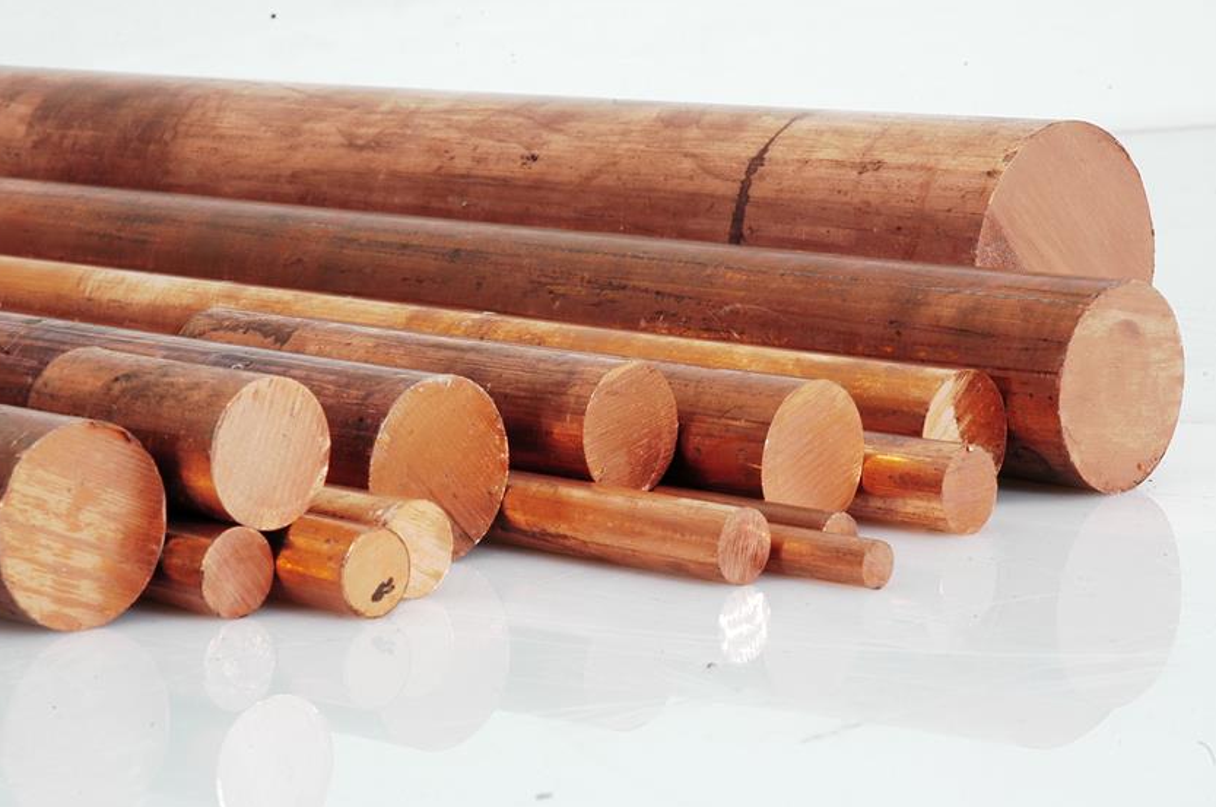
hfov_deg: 18.9
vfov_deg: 12.6
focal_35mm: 108
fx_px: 3643
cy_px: 410
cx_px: 590
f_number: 16
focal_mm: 60
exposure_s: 1/160
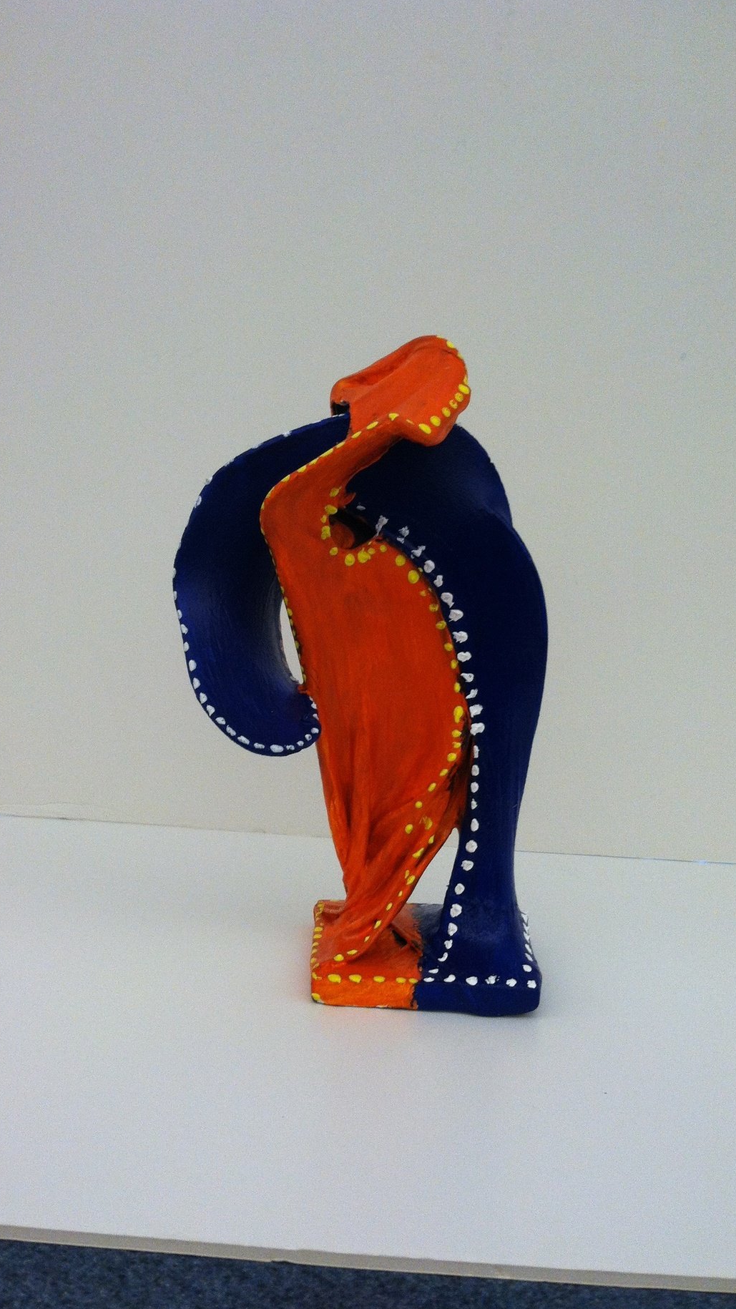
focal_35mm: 39
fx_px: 1353
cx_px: 318
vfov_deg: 51.6
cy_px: 657
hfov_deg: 30.4
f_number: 2.8
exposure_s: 1/120
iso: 125
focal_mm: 3.85
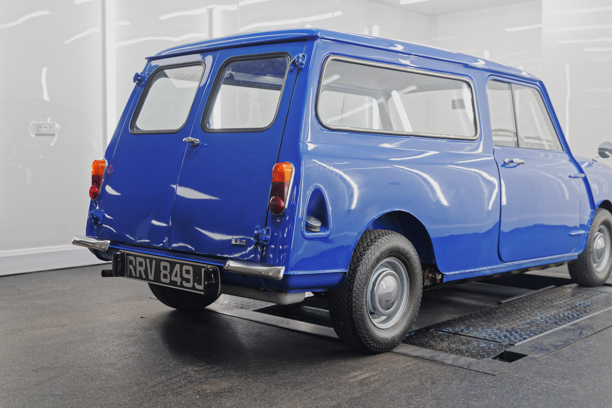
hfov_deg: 45.4
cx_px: 306
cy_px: 204
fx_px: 731
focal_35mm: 43
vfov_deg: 31.2
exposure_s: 1/50
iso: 400
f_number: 4.5
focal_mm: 43
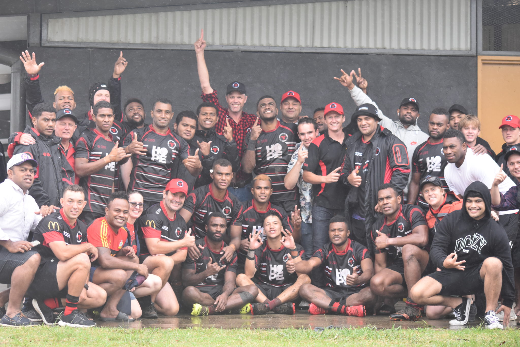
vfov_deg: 13.0
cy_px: 174
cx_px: 260
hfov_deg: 19.5
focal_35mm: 105
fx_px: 1516
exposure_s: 1/500
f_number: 4
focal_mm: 70
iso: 1100
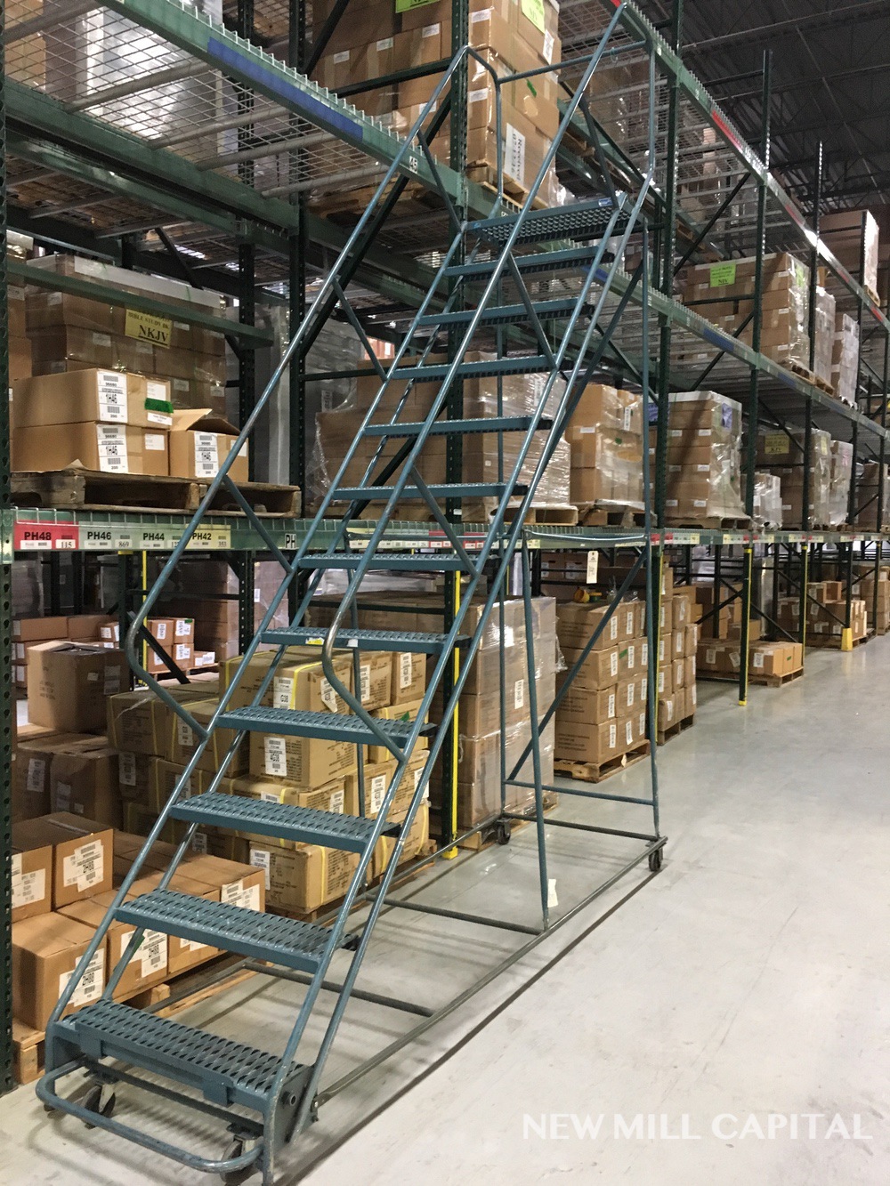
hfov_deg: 48.2
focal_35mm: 29
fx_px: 994
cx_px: 445
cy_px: 593
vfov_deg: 61.7
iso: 200
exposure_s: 1/17
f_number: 2.2
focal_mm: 4.15
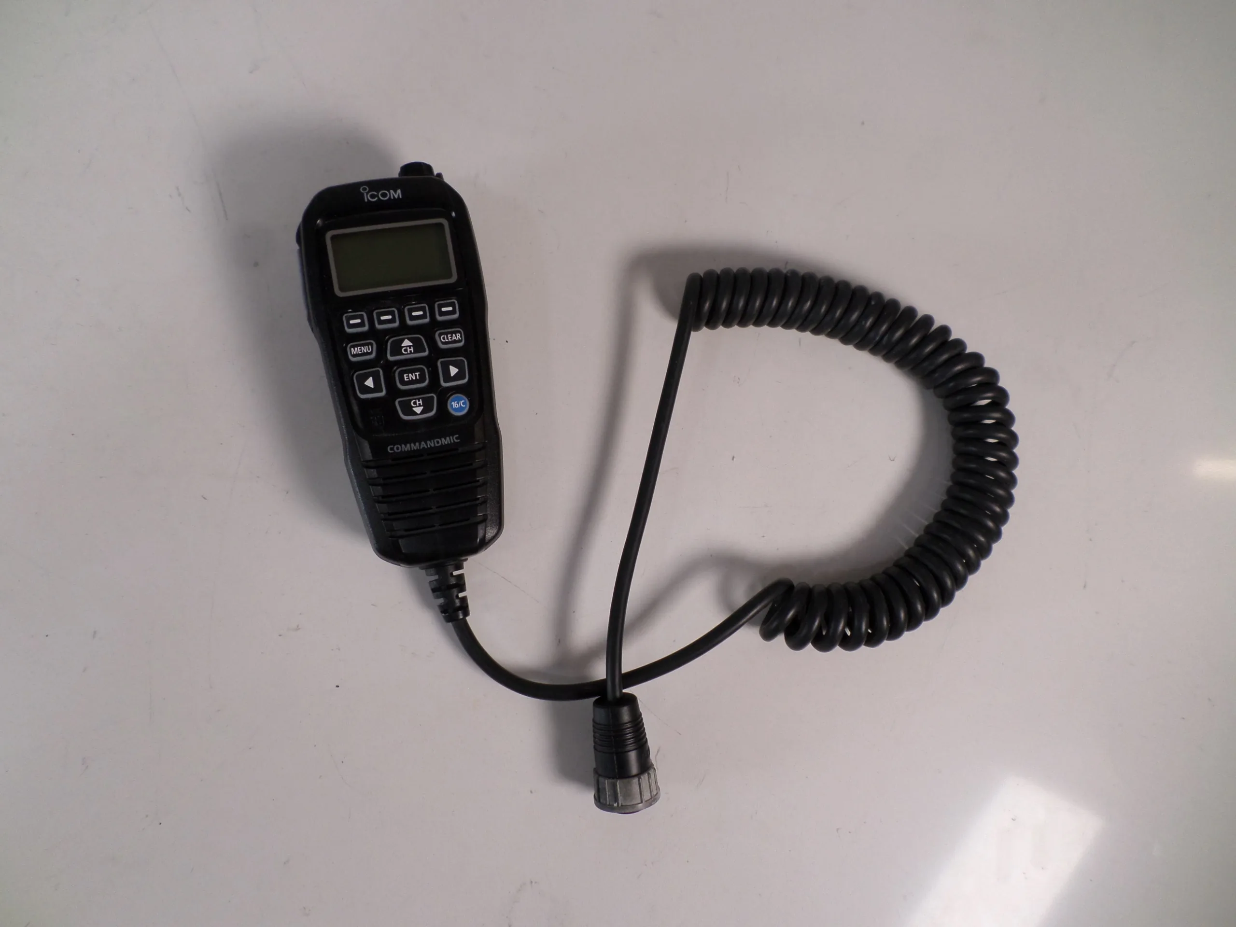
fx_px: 893
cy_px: 464
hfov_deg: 69.4
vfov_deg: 54.9
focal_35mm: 25
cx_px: 618
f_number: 2.5
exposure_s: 1/125
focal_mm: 4.5
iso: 80
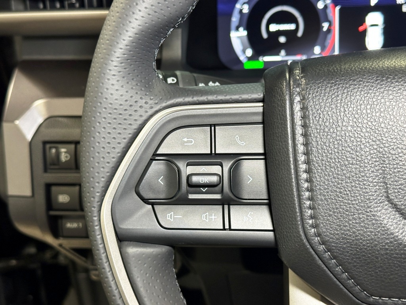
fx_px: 563
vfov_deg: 30.3
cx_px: 203
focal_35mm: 48
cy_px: 152
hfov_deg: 39.7
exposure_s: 1/40
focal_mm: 6.86
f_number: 1.78
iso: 320
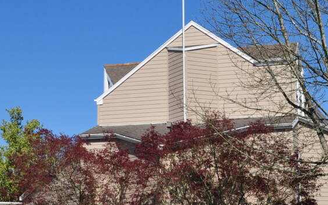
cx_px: 199
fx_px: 796
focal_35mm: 89
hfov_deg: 23.2
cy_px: 56
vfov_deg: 14.6
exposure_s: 1/500
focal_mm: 22
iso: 200
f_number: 11
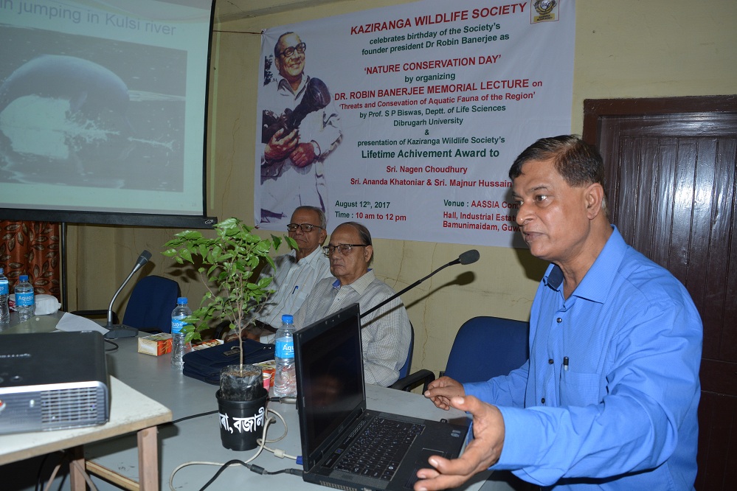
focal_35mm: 36
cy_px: 246
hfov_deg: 53.1
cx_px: 368
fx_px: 737
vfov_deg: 36.9
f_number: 6.3
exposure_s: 1/160
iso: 500
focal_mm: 24
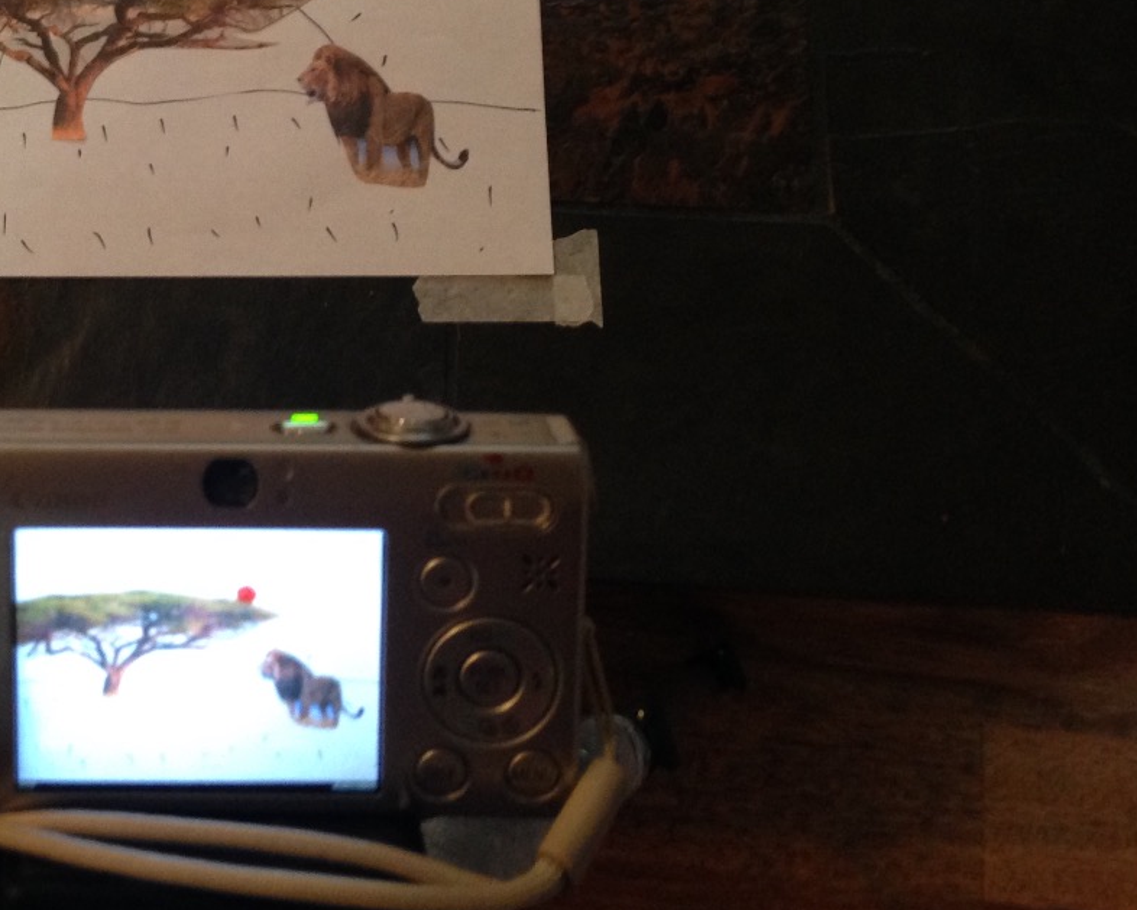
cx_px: 203
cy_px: 181
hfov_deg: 31.0
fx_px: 1986
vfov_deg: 25.4
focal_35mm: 59
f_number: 2.4
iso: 200
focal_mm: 4.12
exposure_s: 1/20
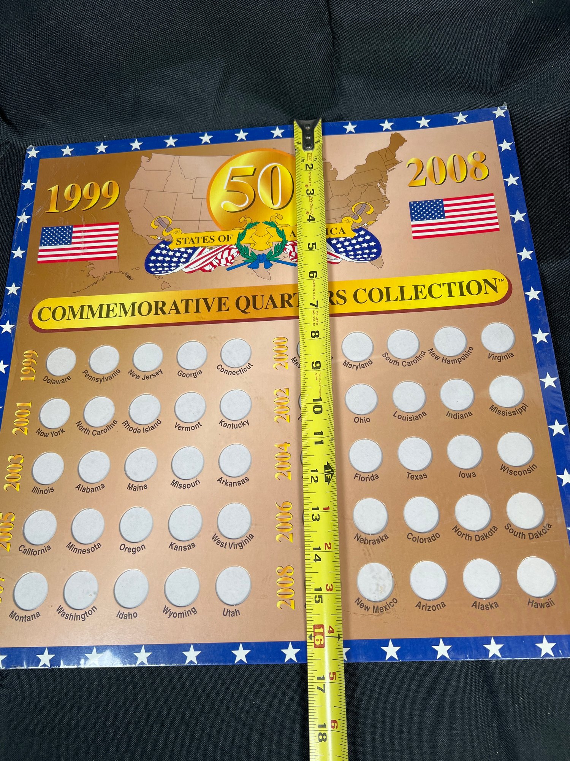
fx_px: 571
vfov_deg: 67.3
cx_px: 285
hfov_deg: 53.1
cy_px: 380
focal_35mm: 26
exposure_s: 1/136
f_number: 1.5
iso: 32
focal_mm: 5.7
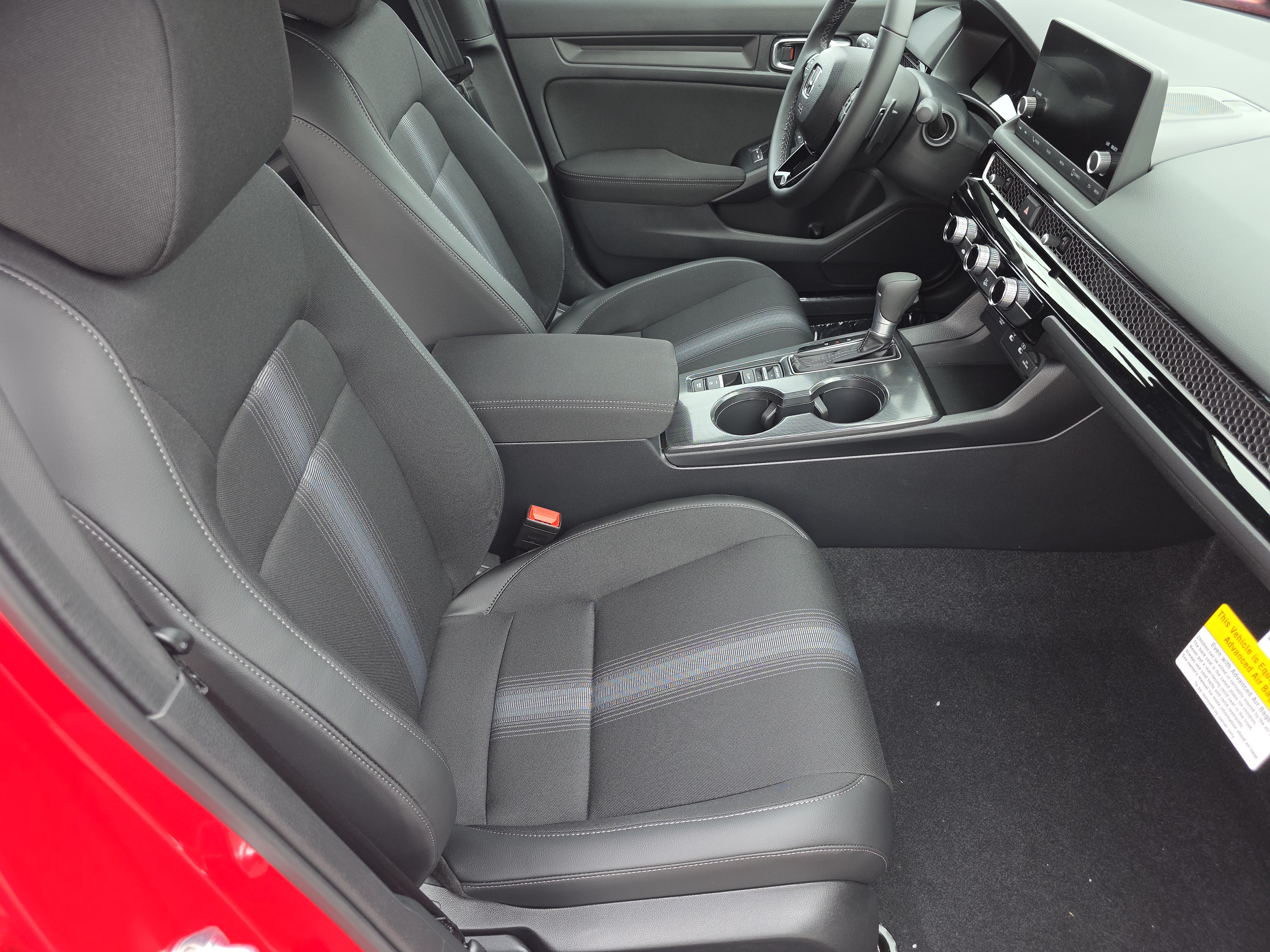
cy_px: 476
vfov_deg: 58.9
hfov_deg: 73.9
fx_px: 844
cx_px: 635
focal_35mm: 23
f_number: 1.7
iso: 50
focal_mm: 6.3
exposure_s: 1/180
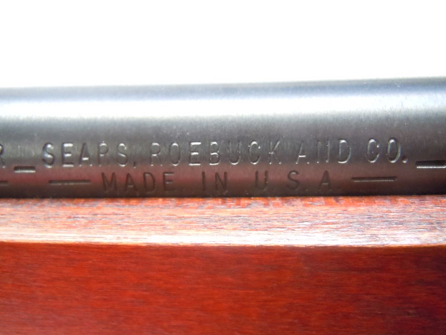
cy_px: 168
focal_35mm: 33
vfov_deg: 42.9
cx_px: 223
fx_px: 425
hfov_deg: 55.4
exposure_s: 1/13
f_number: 4
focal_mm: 5.9
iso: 800
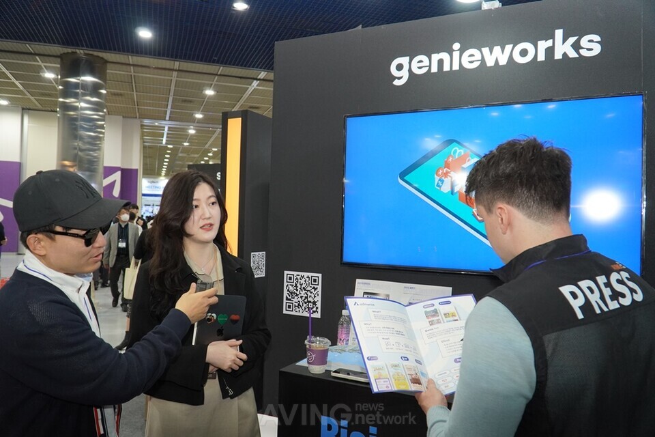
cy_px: 218
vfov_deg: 47.9
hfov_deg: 67.4
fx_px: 491
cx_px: 328
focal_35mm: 27
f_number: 4
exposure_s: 1/160
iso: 1250
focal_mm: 18
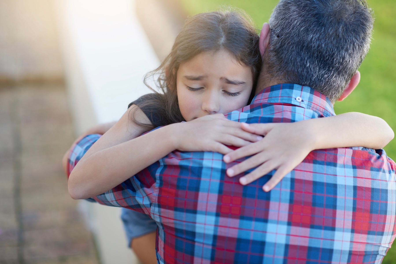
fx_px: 935
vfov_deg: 16.1
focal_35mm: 85
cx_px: 198
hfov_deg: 23.9
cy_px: 132
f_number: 2.2
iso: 100
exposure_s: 1/500
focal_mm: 85
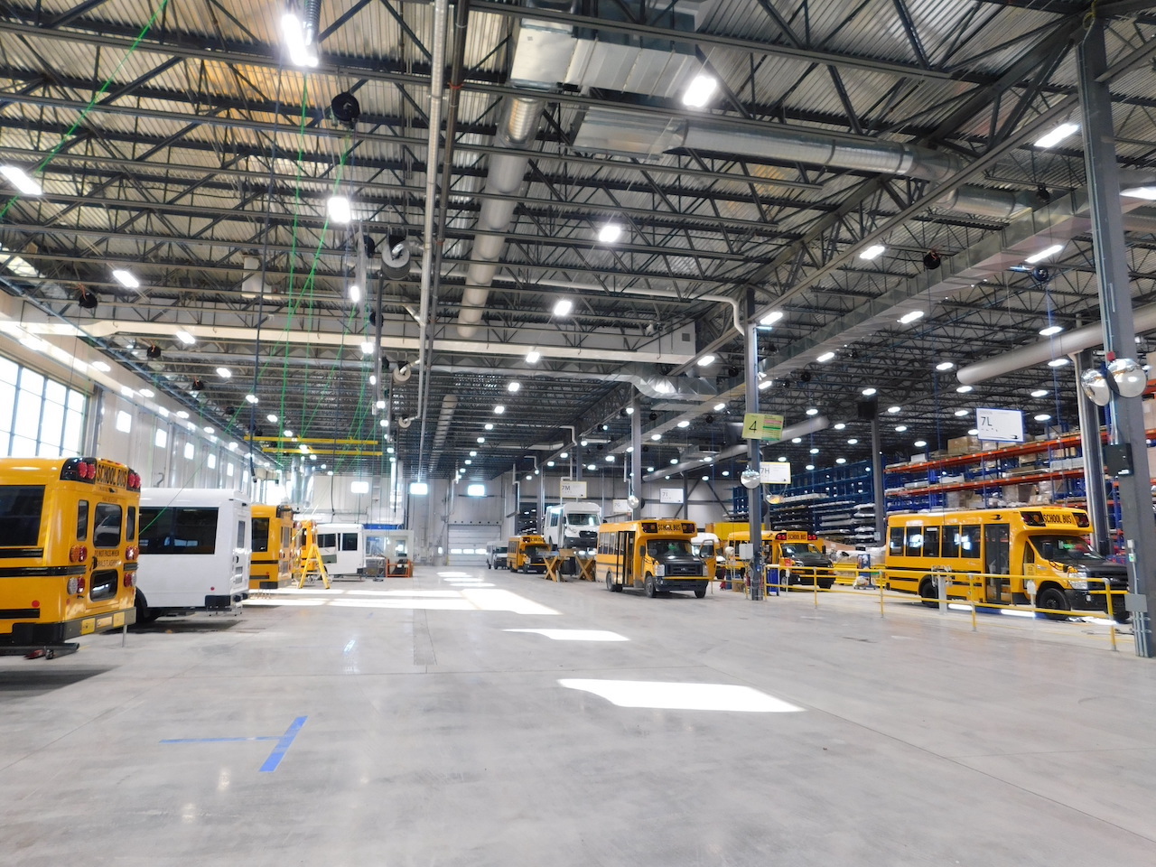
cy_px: 434
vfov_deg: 58.9
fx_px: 768
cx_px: 578
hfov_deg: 73.9
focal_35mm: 23
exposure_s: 1/30
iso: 125
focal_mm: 4
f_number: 3
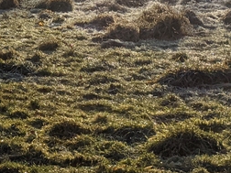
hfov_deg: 14.5
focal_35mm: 112
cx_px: -237
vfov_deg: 12.3
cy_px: -116
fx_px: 747
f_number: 1.73
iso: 64
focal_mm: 4.38
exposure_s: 1/11765
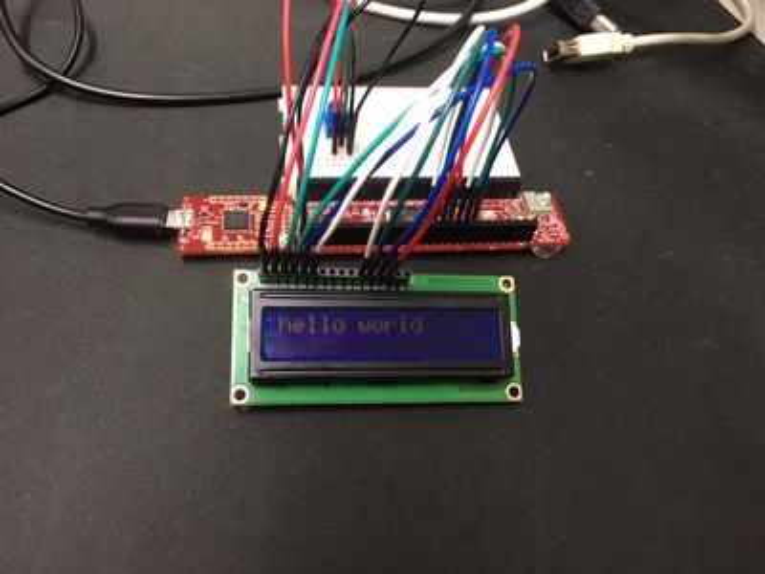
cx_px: 382
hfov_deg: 61.7
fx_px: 641
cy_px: 287
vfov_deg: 48.2
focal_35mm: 29
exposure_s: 1/17
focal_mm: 4.15
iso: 200
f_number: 2.2
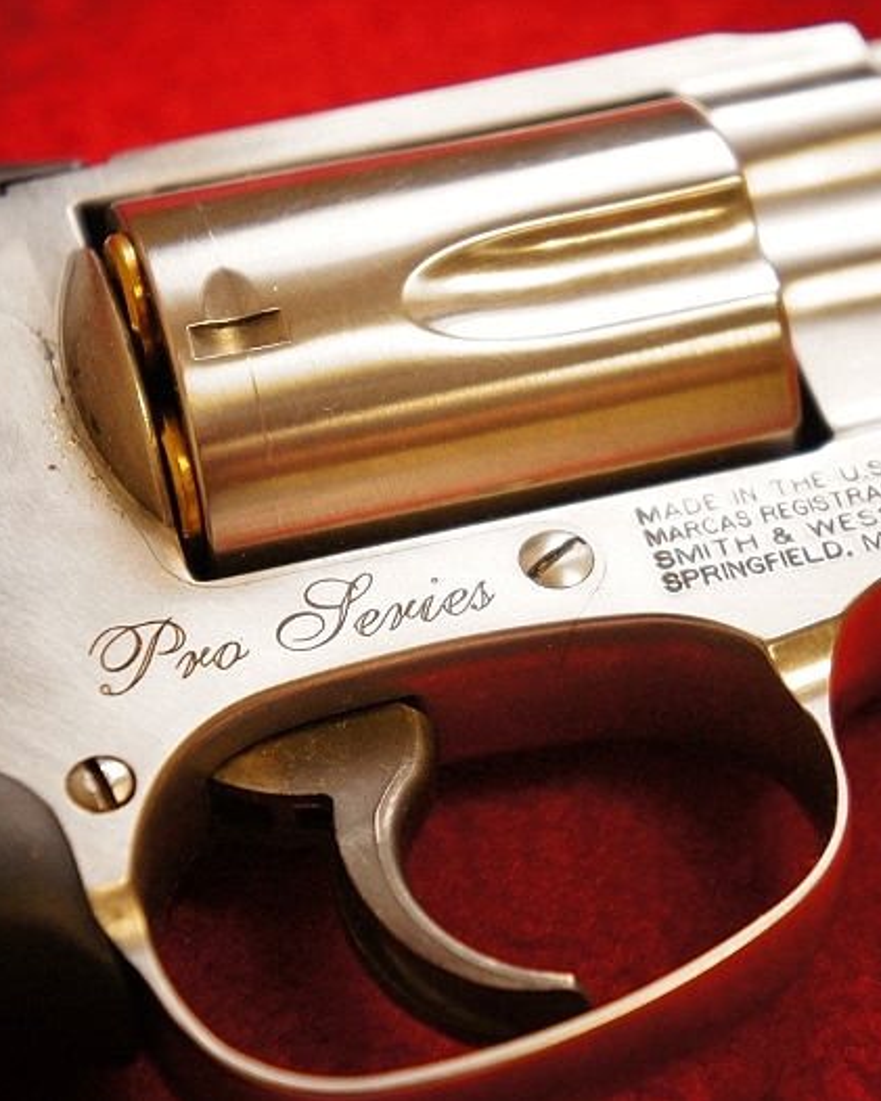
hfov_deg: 13.1
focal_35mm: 118
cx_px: 446
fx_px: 3835
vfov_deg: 16.3
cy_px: 548
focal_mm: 55
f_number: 5.6
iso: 1600
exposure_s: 1/100
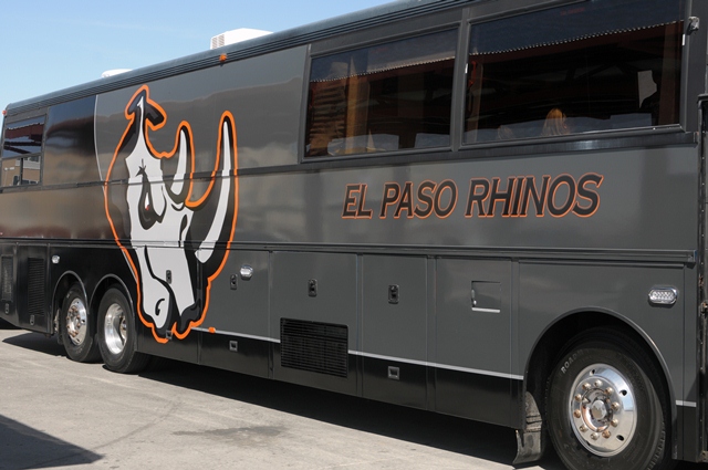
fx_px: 1031
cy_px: 235
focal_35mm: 52
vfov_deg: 25.7
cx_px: 354
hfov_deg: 37.9
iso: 200
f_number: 6.3
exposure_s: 1/320
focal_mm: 35
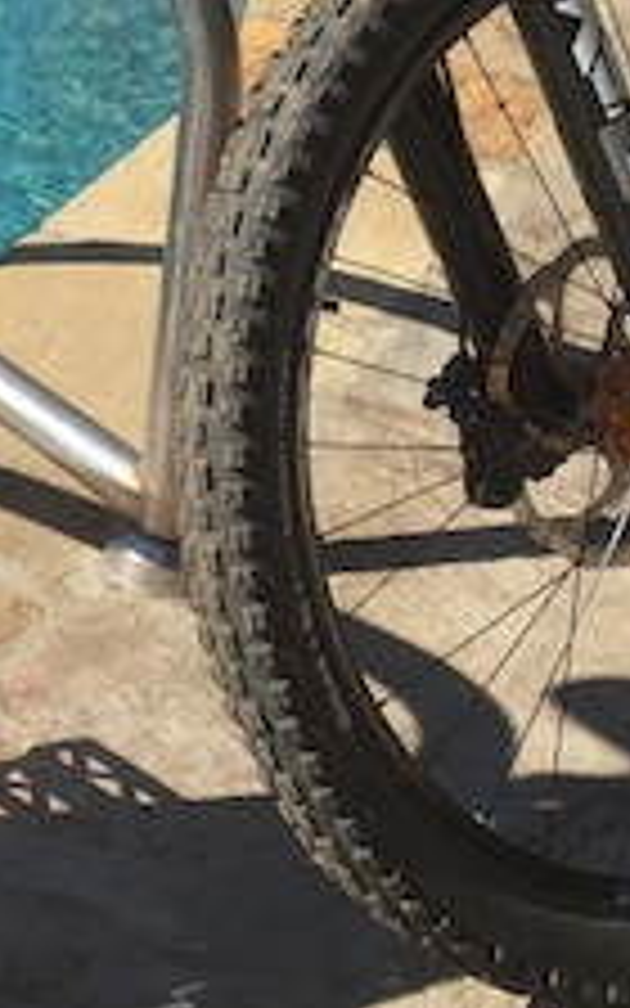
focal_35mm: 110
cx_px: -441
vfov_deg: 18.6
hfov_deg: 11.2
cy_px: 86
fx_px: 3022
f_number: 2.2
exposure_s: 1/2326
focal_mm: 4.15
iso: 32
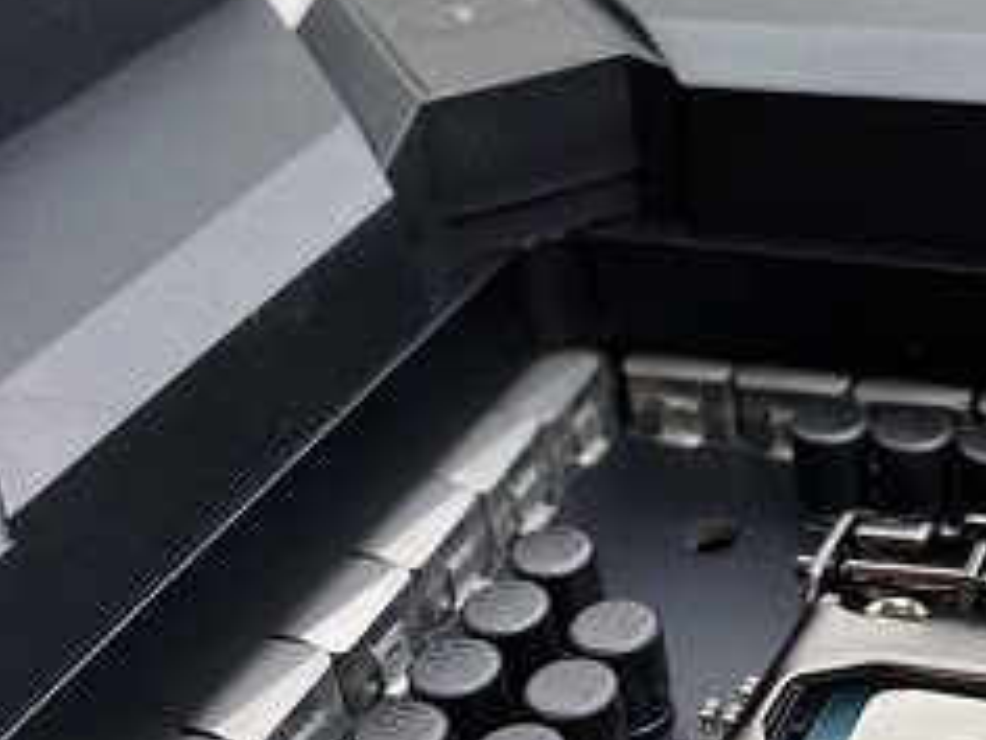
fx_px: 1880
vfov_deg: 21.8
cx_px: 848
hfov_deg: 28.5
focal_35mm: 66
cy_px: 640
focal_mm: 4.25
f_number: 1.8
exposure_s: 1/562
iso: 32
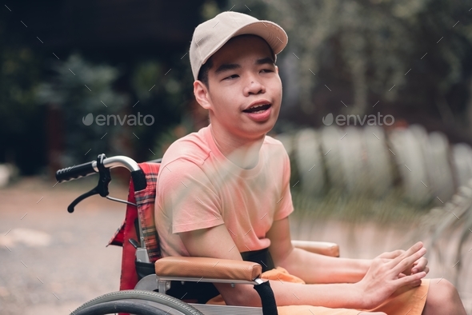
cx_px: 236
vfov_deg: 16.1
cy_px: 158
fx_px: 1115
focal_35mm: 85
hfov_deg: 23.9
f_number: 2.8
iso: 200
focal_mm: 85
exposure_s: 1/400
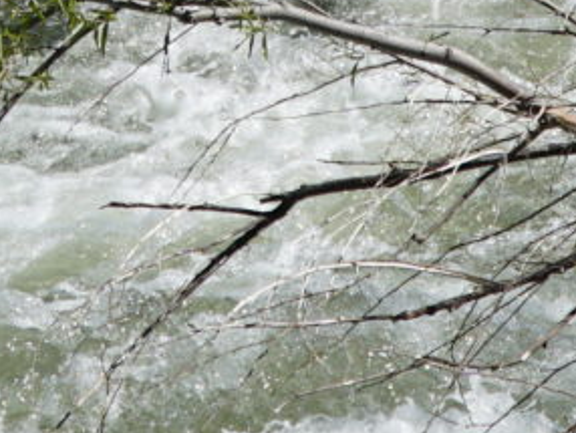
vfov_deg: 3.4
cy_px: -412
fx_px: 7211
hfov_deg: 4.6
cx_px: 107
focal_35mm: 433
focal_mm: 42
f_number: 4.5
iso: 100
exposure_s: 1/1000
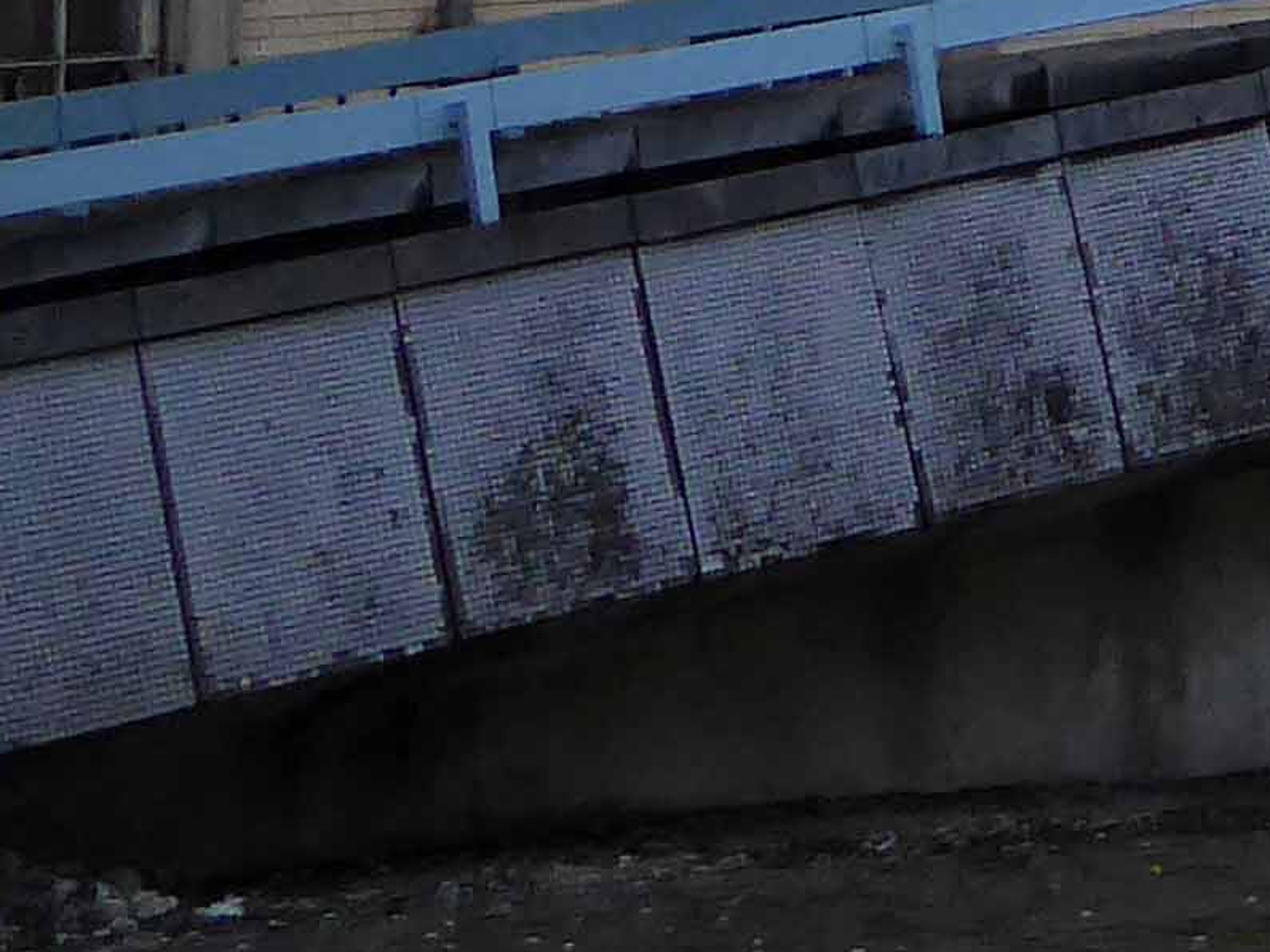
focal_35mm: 154
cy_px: -1041
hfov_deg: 11.9
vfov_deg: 9.0
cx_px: 2236
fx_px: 5649
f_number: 3.3
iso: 160
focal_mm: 4.3
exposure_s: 1/640
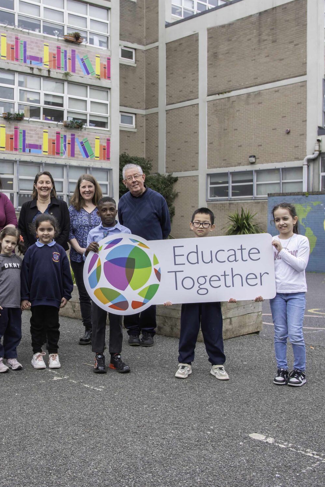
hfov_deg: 30.2
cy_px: 244
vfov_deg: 45.4
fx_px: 582
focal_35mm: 43
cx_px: 51
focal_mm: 15
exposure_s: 1/800
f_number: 3.5
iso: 200
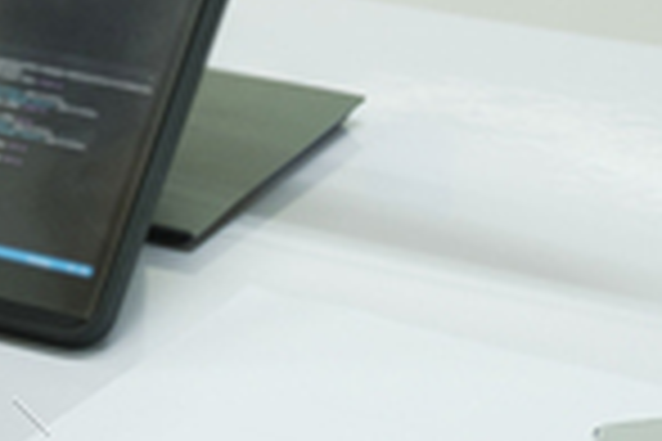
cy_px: -367
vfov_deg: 7.4
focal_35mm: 181
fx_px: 3328
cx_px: -306
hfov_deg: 11.0
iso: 400
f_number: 2.8
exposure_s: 1/60
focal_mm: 30.2
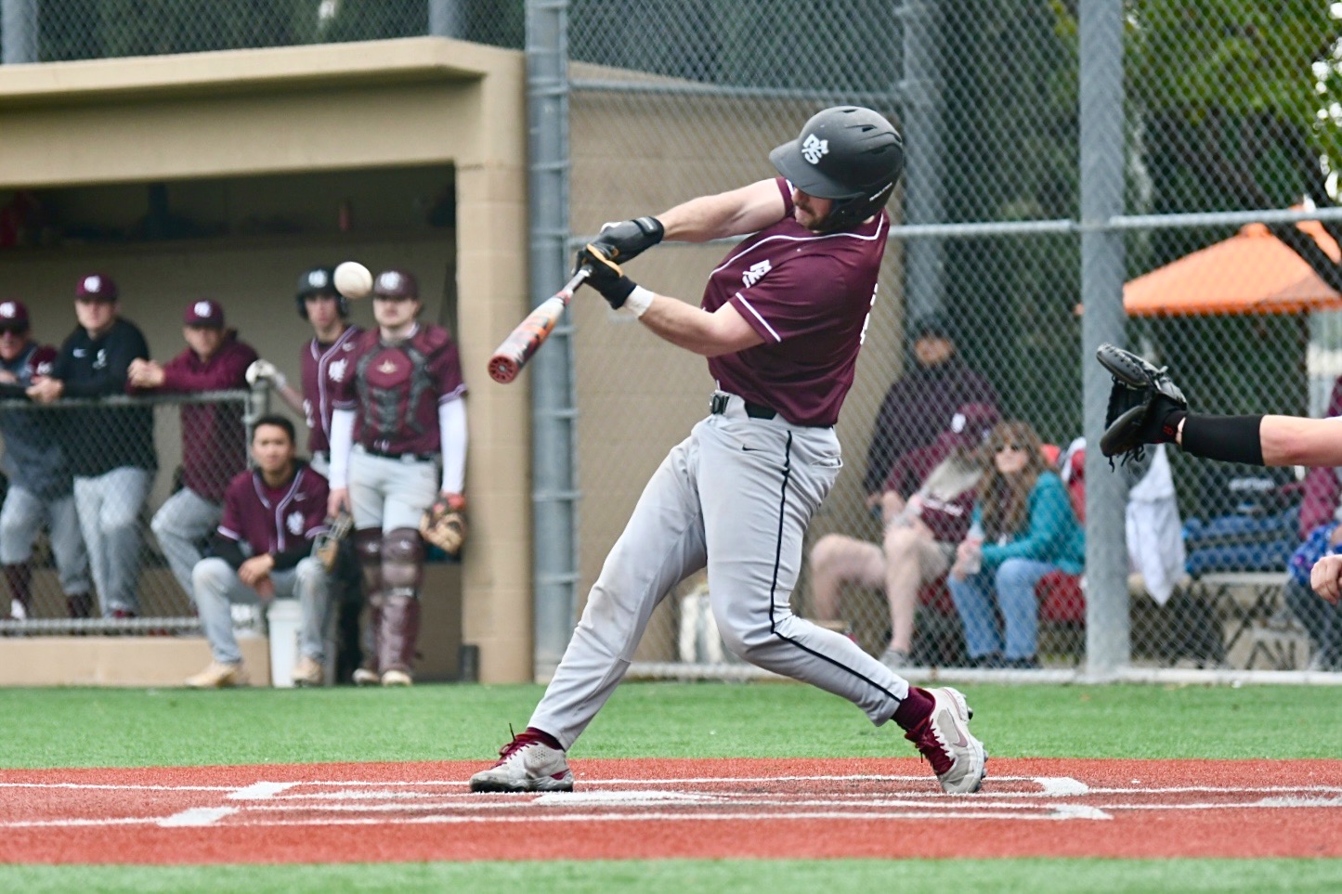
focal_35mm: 195
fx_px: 7268
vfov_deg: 7.0
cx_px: 671
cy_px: 447
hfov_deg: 10.5
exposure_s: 1/6400
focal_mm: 130
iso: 1100
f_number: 2.8
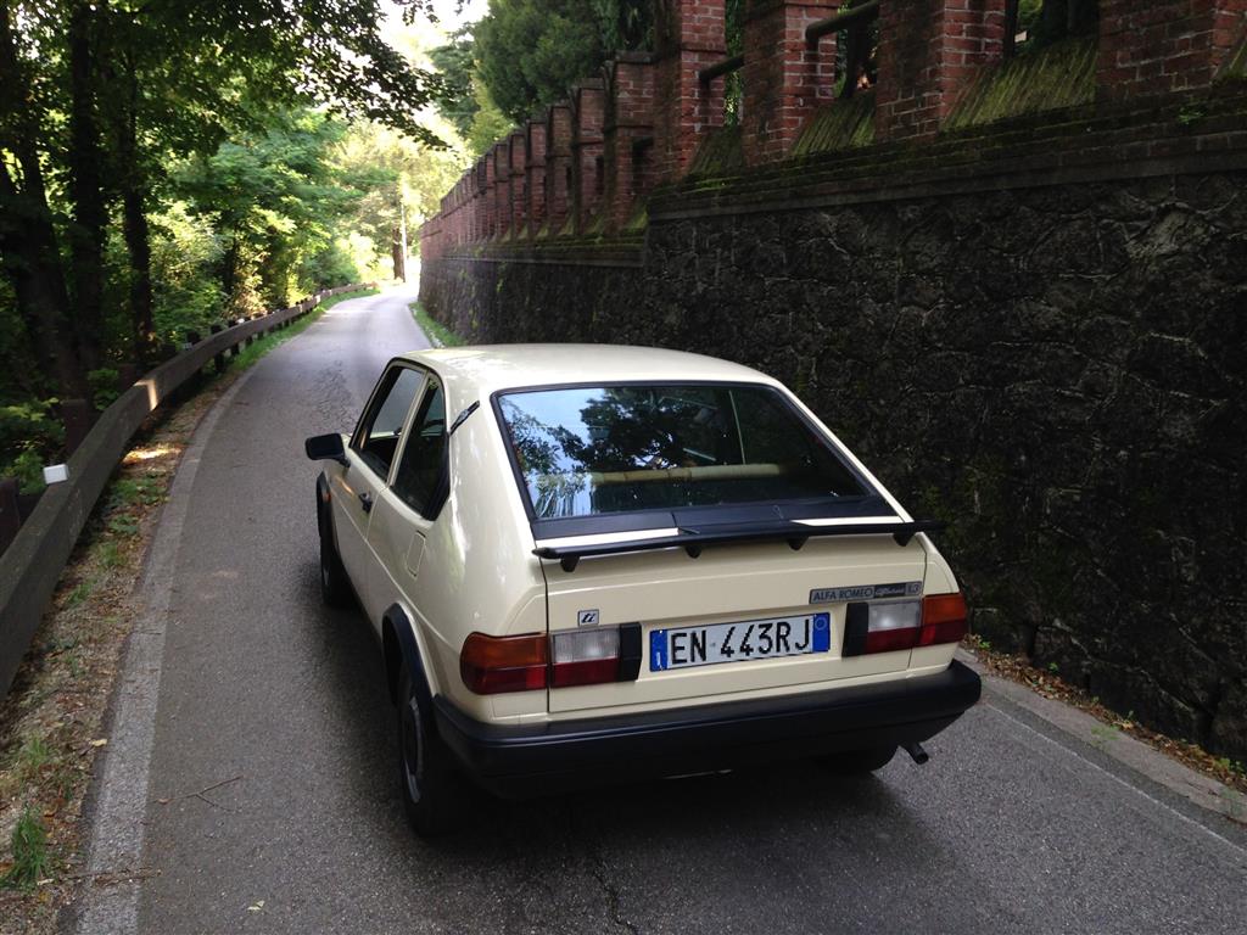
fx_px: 1189
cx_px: 624
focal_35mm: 33
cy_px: 468
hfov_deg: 55.4
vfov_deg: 42.9
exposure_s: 1/120
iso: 80
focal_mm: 4.12
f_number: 2.4
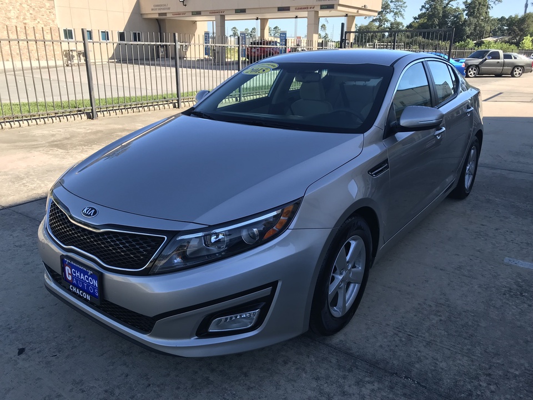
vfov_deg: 49.7
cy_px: 200
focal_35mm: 28
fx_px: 431
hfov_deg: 63.4
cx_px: 266
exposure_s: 1/818
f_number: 1.8
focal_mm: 3.99
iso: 20
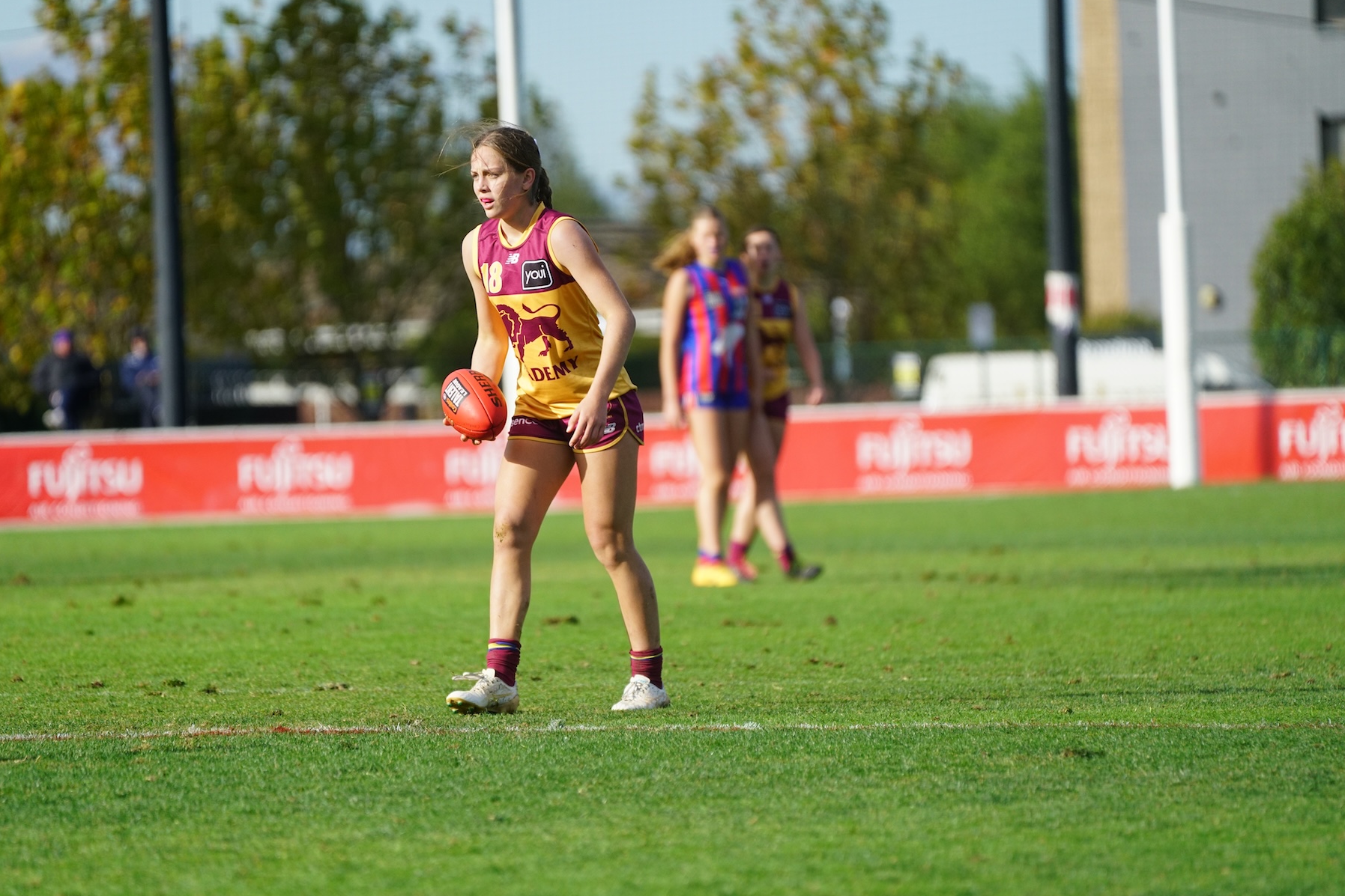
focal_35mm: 433
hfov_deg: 4.8
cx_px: 643
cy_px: 440
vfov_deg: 3.2
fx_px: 16177
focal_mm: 400
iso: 1000
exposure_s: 1/2500
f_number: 5.6
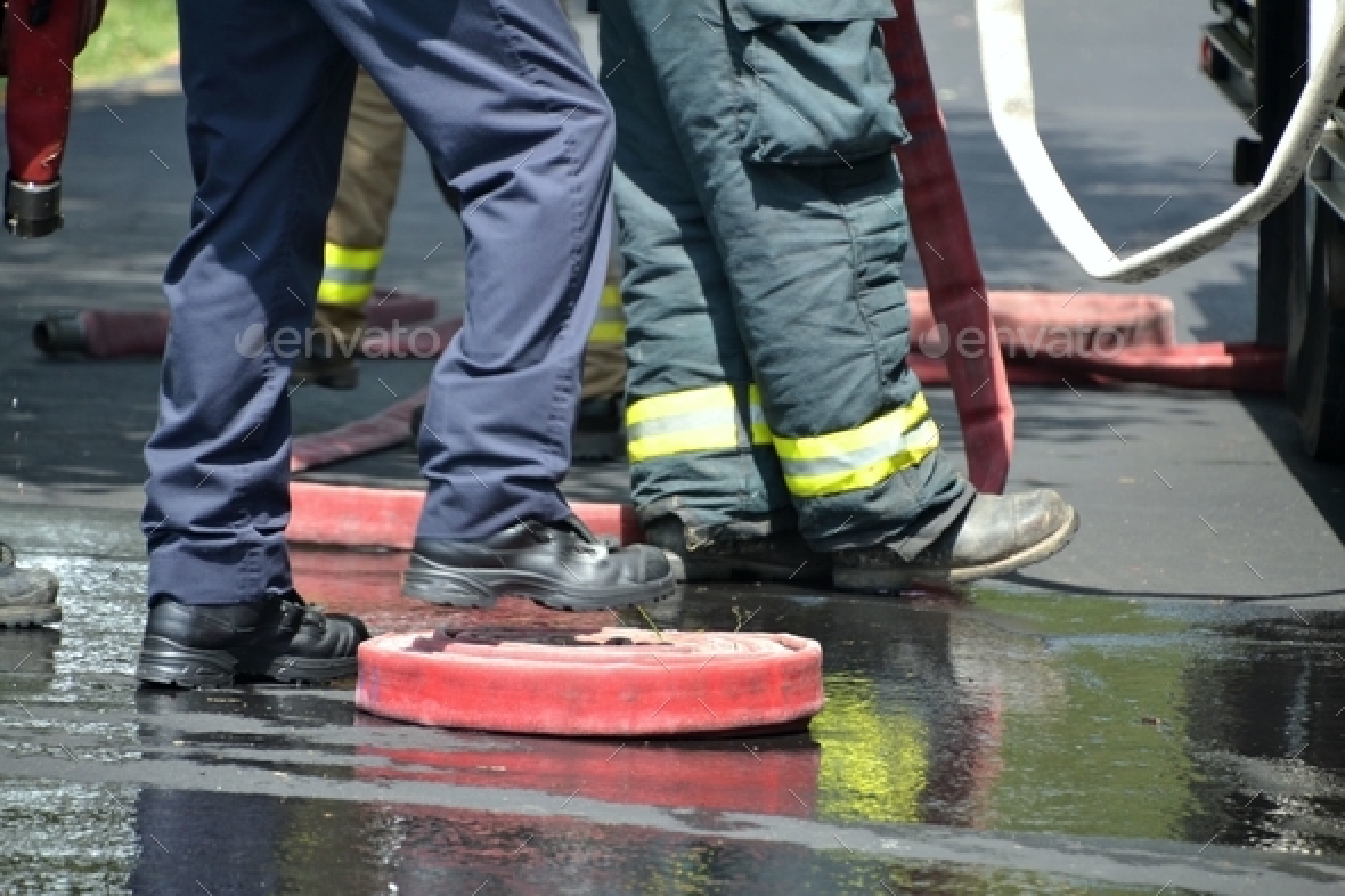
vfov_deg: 4.0
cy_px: 448
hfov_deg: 6.0
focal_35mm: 345
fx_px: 12885
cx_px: 672
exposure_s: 1/200
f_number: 6.3
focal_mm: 230
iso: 200
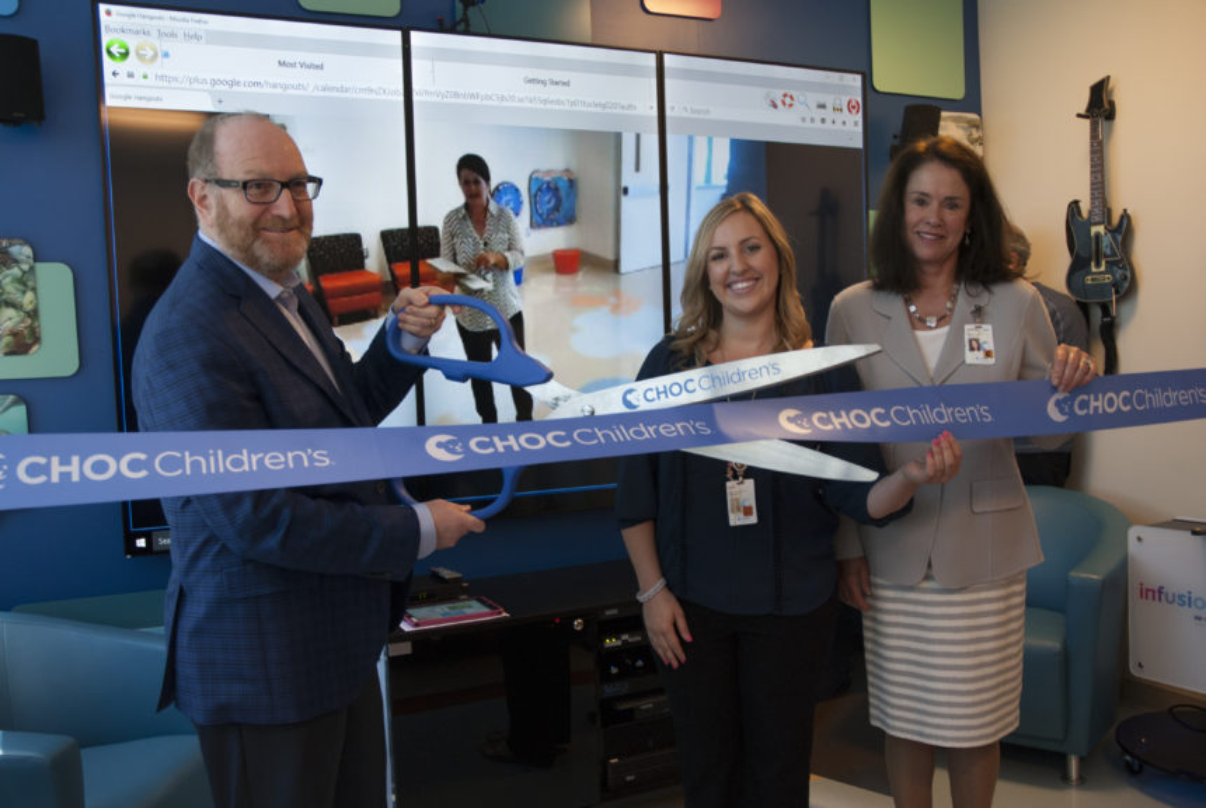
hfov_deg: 57.2
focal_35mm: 33
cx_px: 603
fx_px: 1107
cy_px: 404
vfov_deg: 40.1
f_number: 3.8
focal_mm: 22
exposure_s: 1/30
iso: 360
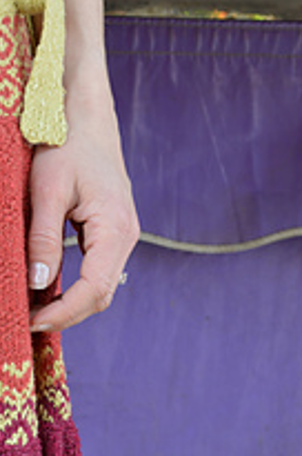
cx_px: 46
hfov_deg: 10.6
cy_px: 282
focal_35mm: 128
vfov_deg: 16.0
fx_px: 1619
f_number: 5.6
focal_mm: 35
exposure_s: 1/125
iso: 200
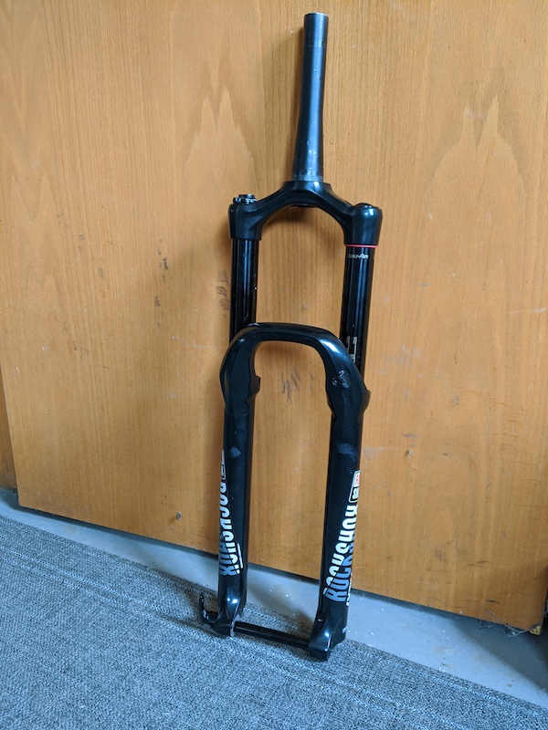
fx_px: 570
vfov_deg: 65.3
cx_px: 274
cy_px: 365
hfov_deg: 51.4
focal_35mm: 27
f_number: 1.8
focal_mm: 4.44
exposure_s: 1/24
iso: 73
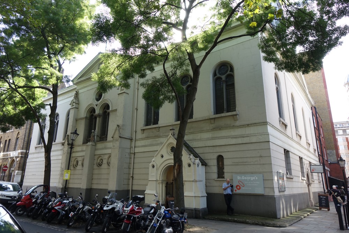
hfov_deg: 73.7
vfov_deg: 53.1
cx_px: 174
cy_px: 116
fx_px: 233
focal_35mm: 24
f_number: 3.2
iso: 125
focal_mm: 8.8
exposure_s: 1/200
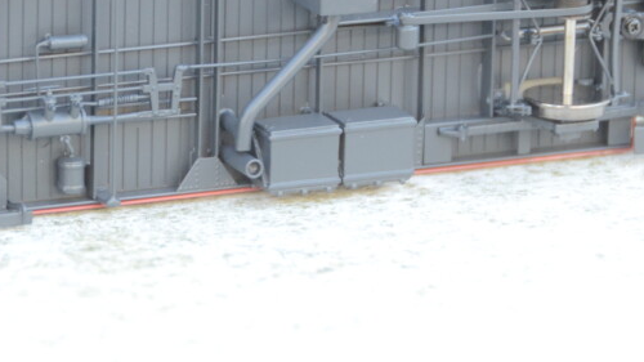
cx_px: 131
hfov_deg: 6.4
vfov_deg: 3.6
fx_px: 5755
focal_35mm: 337
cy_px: 18
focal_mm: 105
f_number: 5.3
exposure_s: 1/125
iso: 800
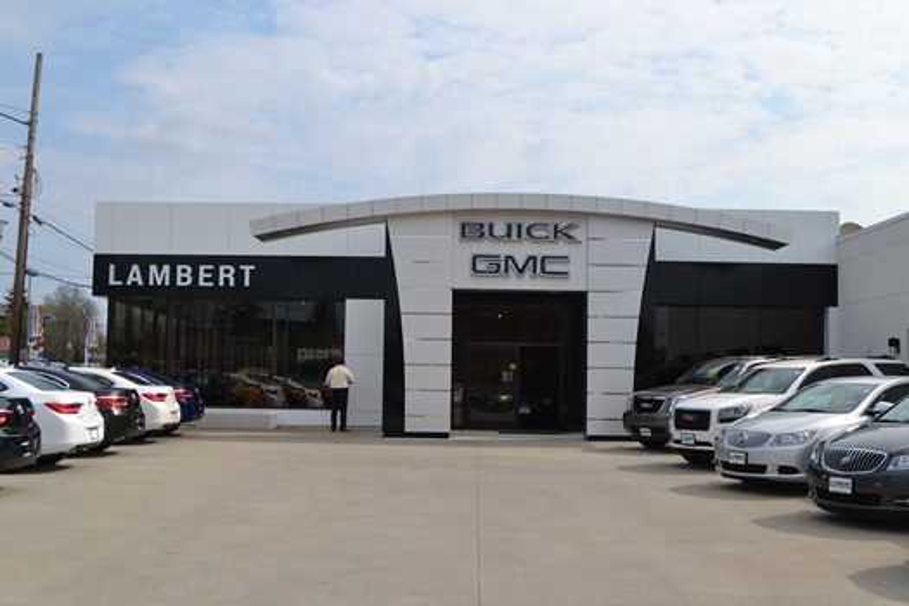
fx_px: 985
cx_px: 454
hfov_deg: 49.6
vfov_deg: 34.2
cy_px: 303
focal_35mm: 39
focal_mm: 26
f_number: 8
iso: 100
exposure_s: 1/250
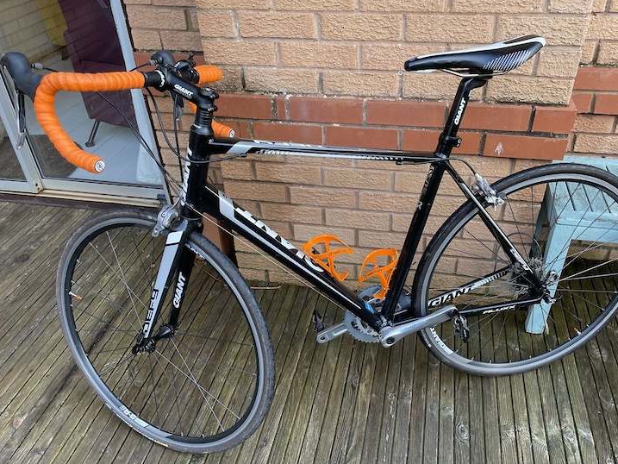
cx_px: 334
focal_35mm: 29
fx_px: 518
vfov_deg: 48.2
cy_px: 250
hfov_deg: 61.6
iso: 64
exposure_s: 1/121
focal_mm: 4.2
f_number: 1.6
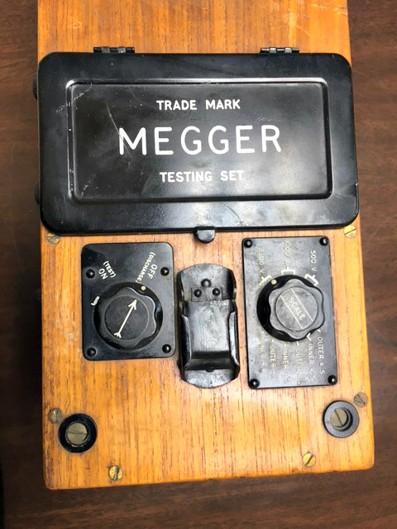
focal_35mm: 29
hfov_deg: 48.2
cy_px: 264
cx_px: 198
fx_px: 443
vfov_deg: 61.7
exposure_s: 1/30
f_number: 2.2
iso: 50
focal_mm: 4.15
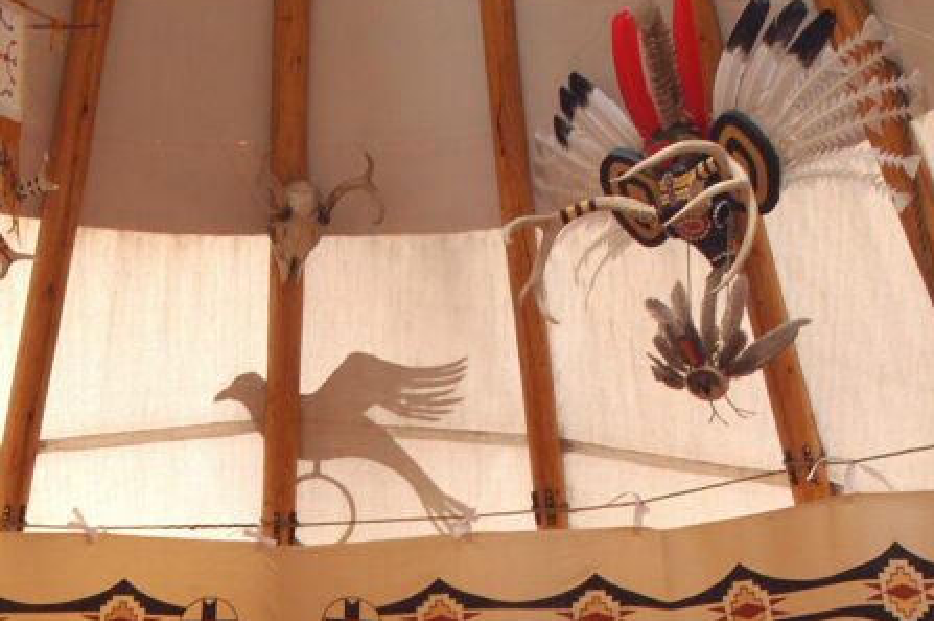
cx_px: 334
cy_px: 862
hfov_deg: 31.1
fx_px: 1670
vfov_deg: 19.1
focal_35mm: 64
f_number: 13
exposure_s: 1/10
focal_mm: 15
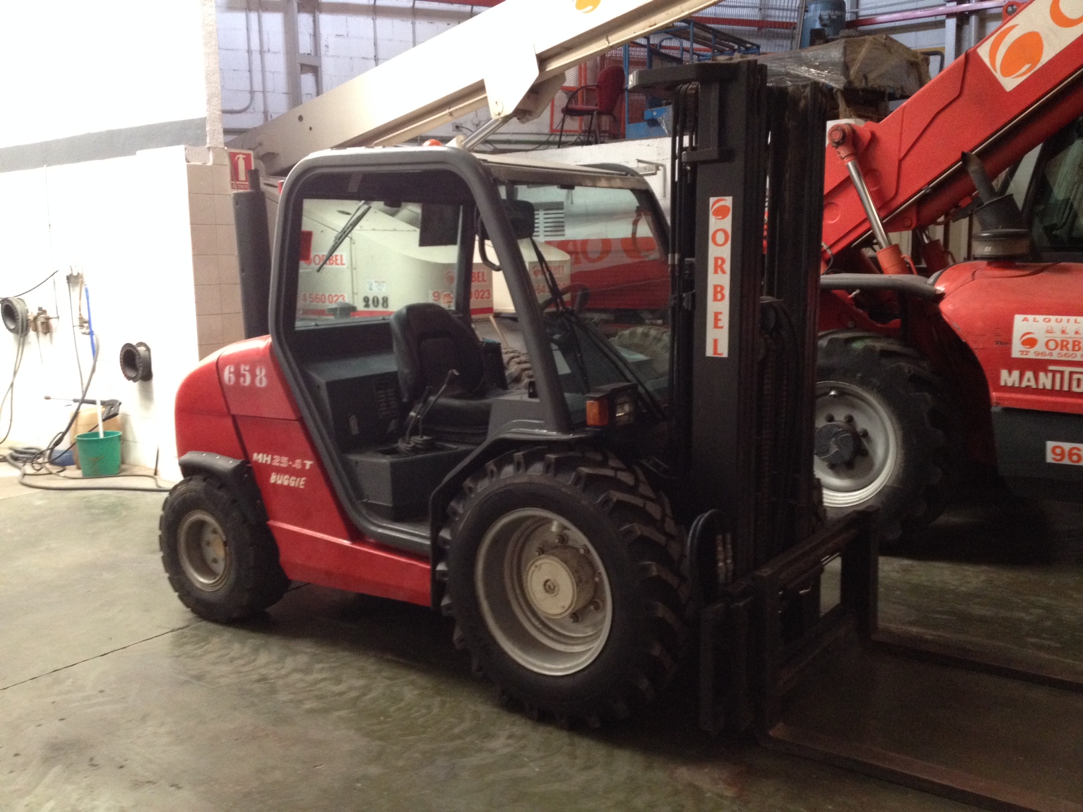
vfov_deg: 40.7
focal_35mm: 35
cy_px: 406
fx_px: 1095
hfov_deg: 52.6
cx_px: 542
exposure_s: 1/20
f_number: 2.4
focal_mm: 4.28
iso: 250
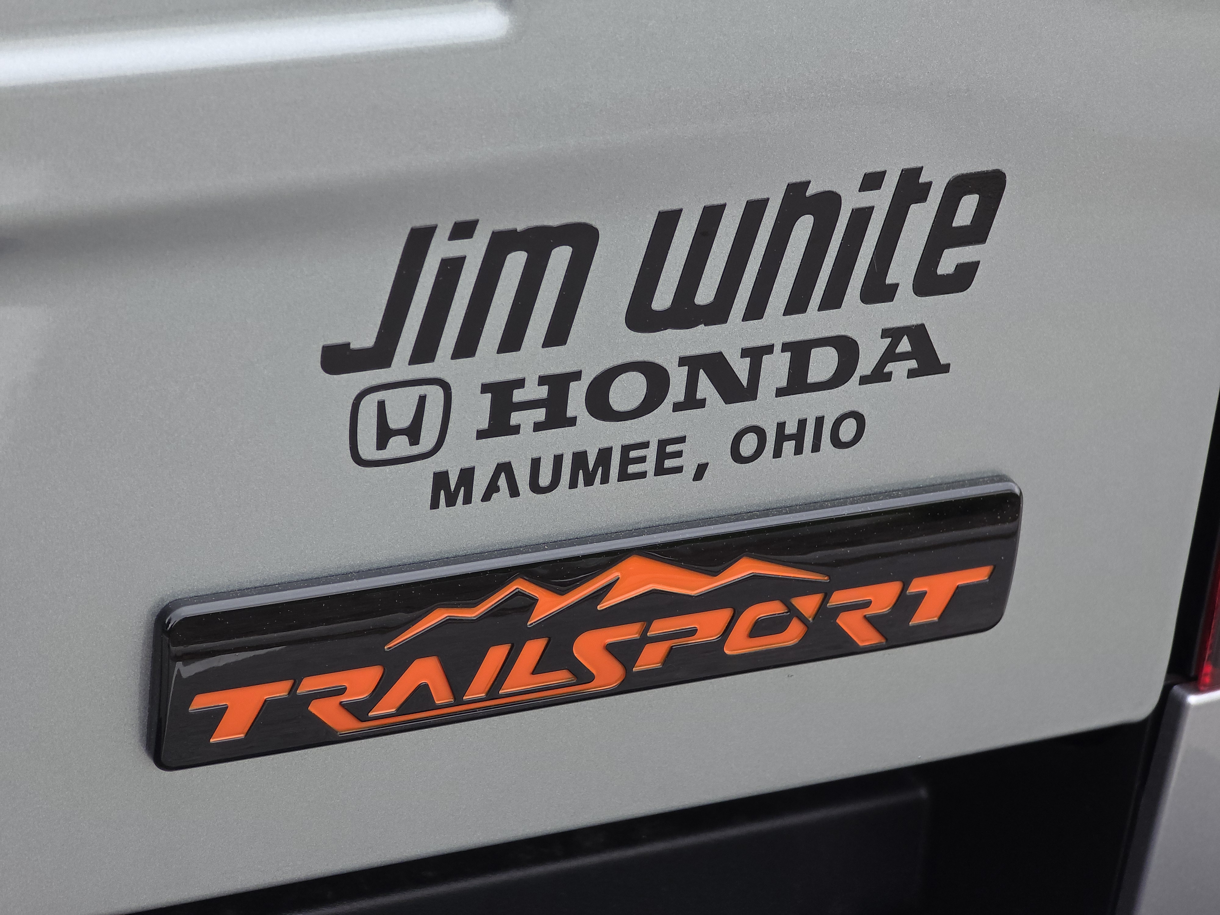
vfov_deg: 12.9
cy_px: 458
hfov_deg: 17.1
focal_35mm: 115
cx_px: 610
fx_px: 4053
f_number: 3.4
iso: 64
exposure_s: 1/232
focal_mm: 18.6
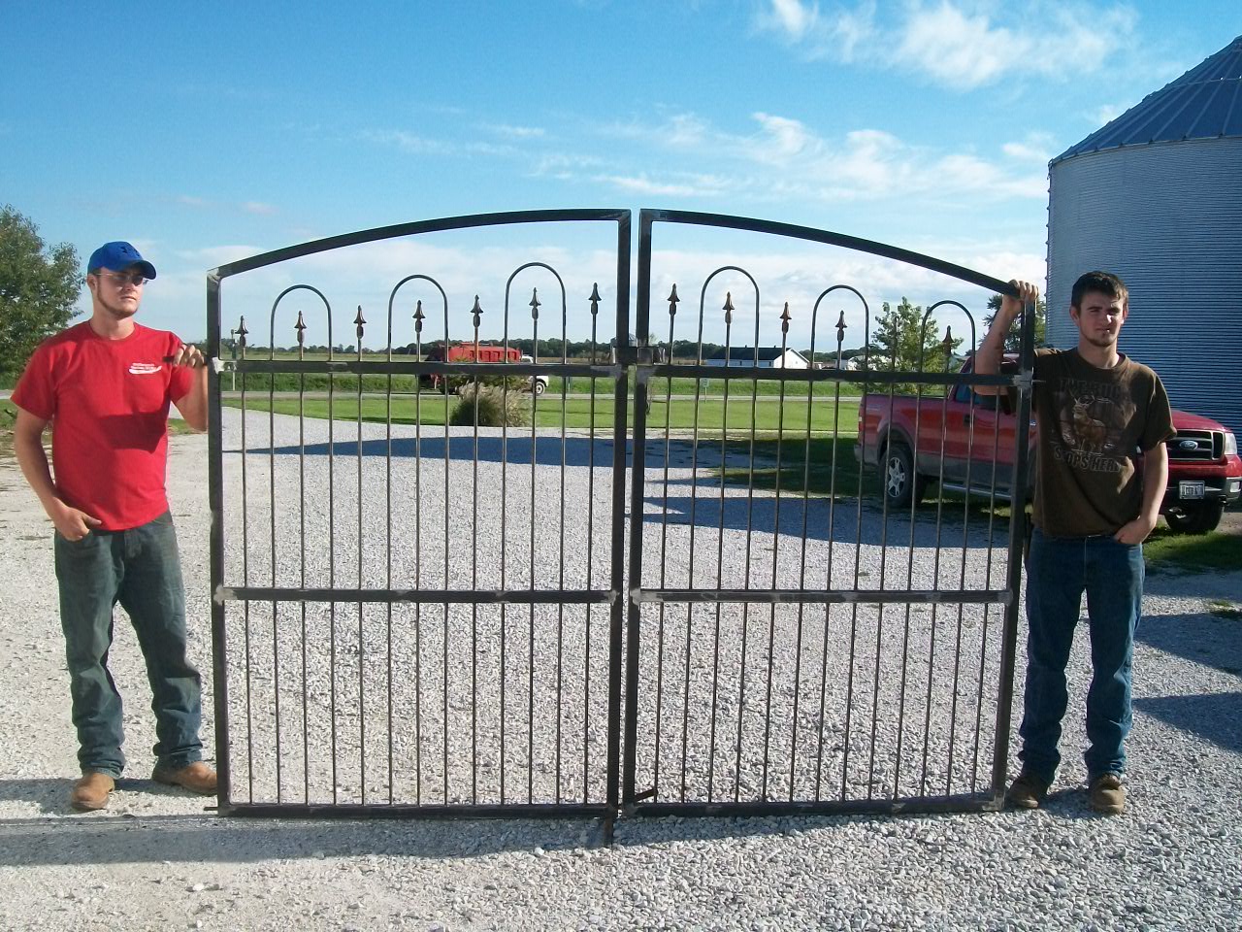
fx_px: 1292
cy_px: 466
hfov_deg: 51.4
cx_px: 621
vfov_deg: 39.7
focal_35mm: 36
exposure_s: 1/400
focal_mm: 6
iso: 80
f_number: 4.8
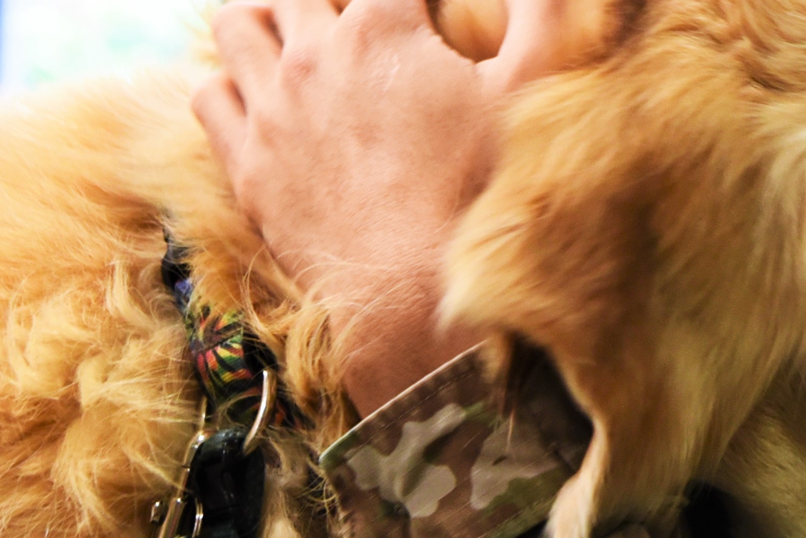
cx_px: 743
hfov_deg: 15.6
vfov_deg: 10.6
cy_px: 210
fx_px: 2912
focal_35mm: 130
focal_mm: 44
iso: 1600
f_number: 3.5
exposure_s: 1/160
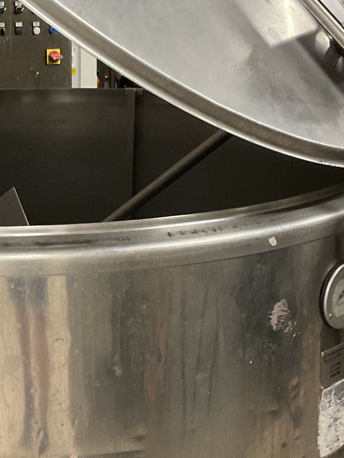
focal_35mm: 79
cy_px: 244
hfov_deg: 18.6
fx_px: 1046
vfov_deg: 24.7
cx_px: 113
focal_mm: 3
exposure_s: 1/50
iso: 200
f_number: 1.8
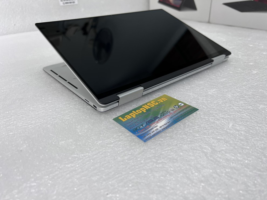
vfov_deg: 53.0
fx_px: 200
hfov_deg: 67.3
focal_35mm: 26
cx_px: 134
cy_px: 100
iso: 64
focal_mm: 5.7
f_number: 1.5
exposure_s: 1/100
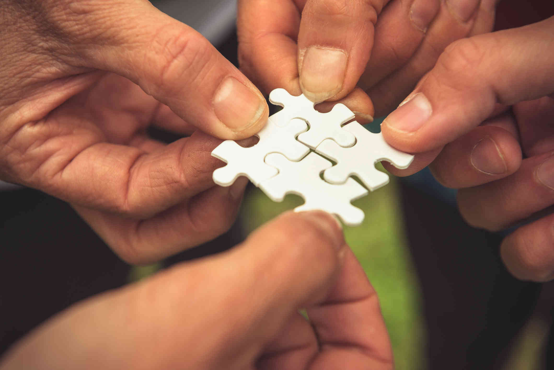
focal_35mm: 62
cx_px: 277
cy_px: 185
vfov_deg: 21.9
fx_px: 954
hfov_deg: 32.4
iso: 400
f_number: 5.6
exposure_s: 1/800
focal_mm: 62
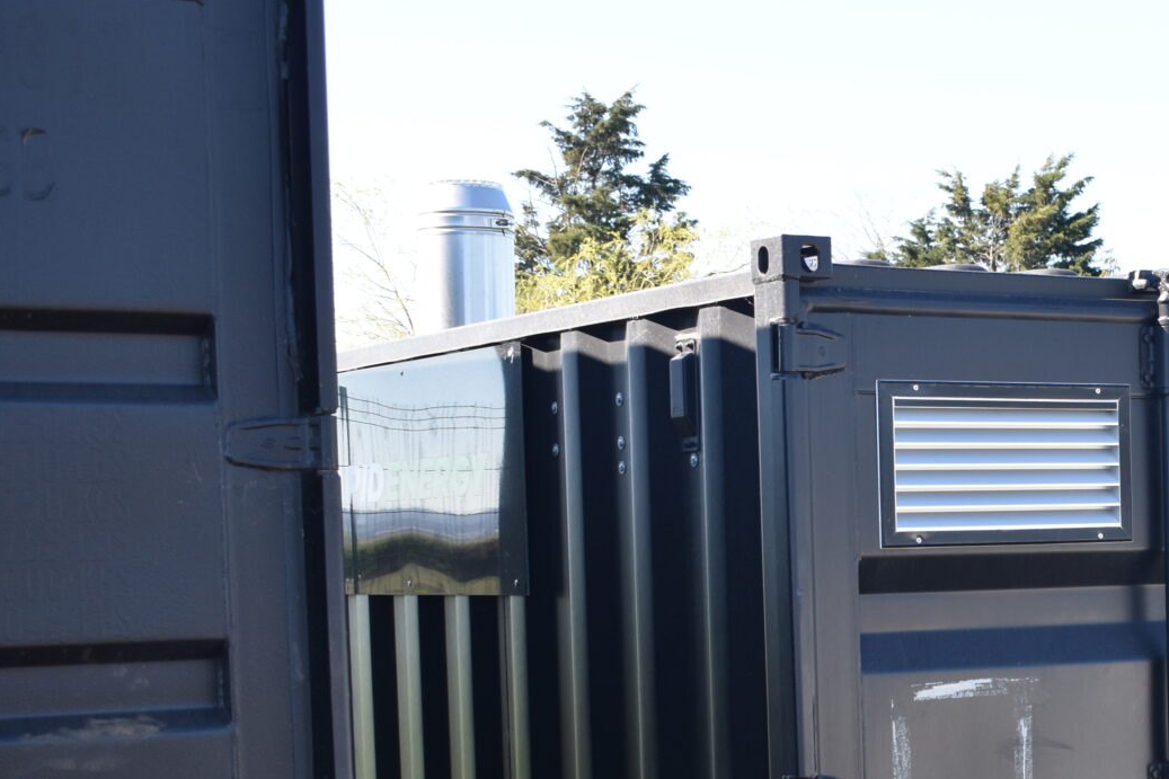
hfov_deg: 25.2
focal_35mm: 77
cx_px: 1133
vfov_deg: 17.4
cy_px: 734
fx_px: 2500
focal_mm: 26
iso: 280
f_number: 5.6
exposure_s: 1/250
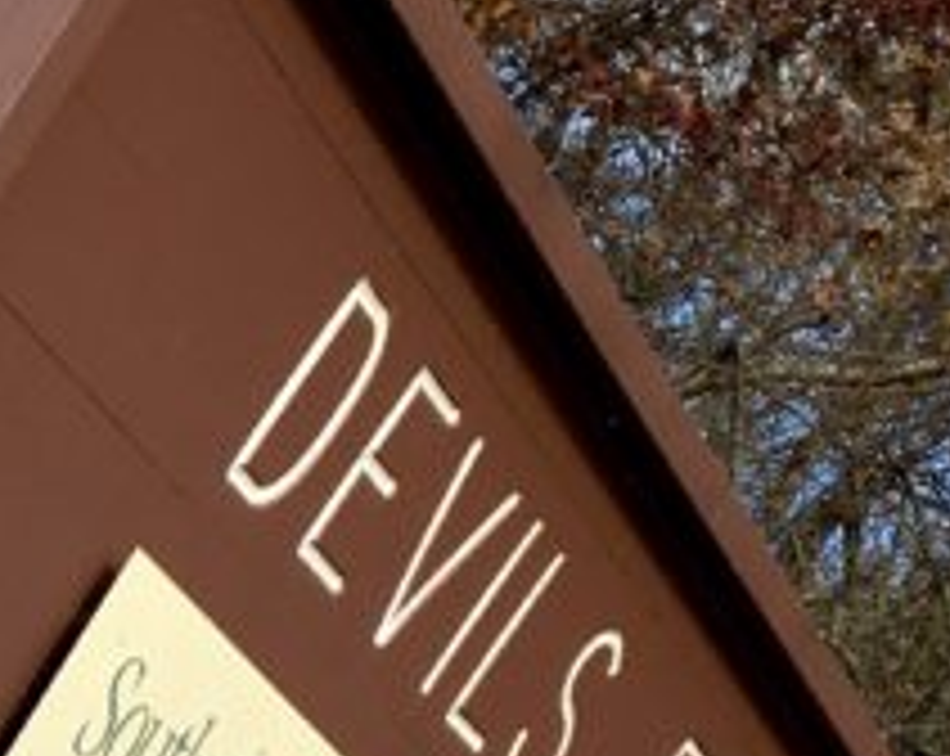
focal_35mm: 117
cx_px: -243
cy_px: 785
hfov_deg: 15.7
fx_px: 3284
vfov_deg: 12.9
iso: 25
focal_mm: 4.15
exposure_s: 1/974
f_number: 2.2
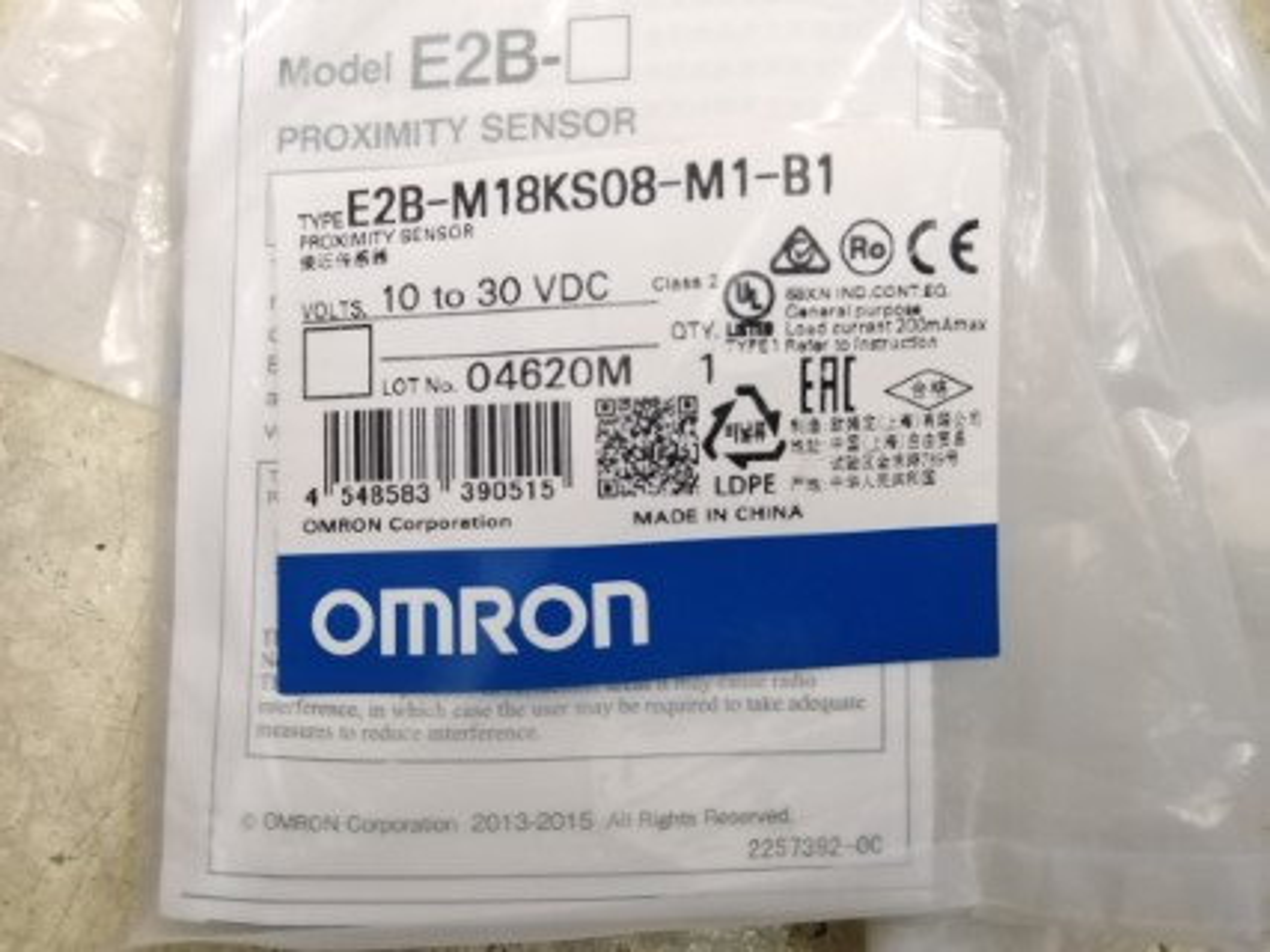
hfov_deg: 67.3
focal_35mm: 26
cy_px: 476
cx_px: 635
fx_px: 954
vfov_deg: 53.0
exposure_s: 1/20
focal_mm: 3.59
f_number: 1.8
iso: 398
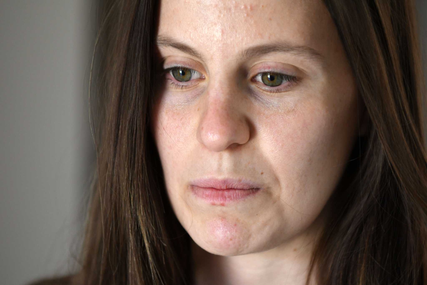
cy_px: 142
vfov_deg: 6.1
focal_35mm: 225
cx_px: 214
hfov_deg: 9.1
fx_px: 2668
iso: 1250
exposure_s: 1/200
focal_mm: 150
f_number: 2.8
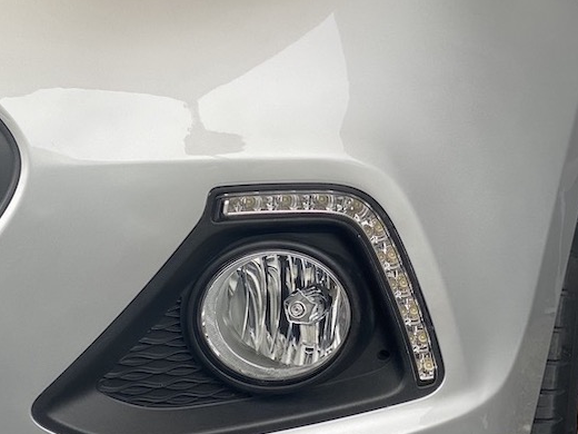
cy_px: 279
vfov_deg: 14.5
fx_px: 1703
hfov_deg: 19.3
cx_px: 298
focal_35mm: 102
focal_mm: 6
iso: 25
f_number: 2
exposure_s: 1/122
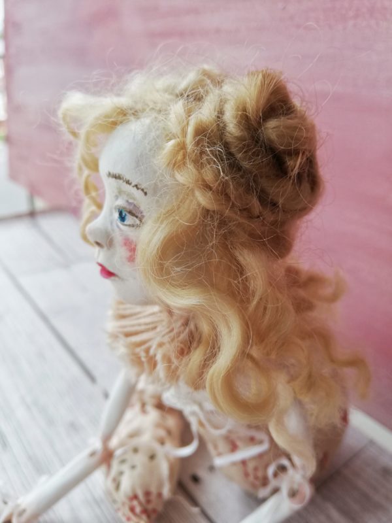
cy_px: 262
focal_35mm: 26
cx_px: 196
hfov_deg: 53.1
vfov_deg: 67.3
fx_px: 393
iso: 80
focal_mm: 3.81
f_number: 2.2
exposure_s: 1/100
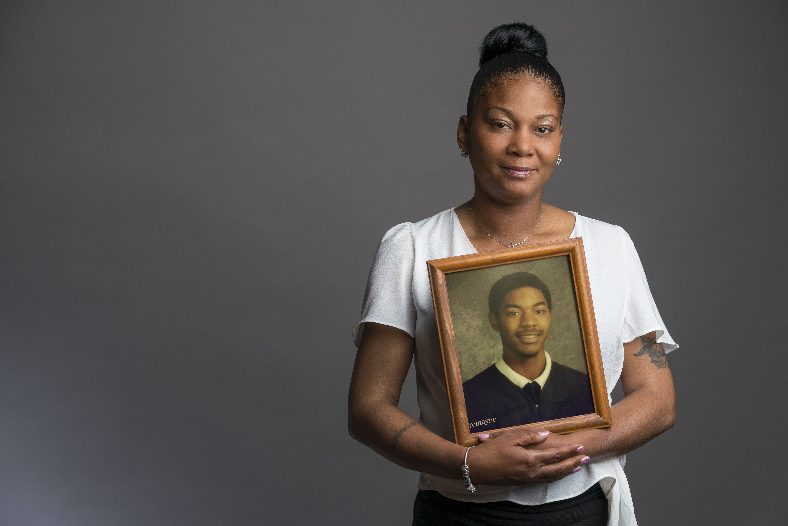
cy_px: 263
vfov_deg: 16.1
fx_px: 1861
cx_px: 394
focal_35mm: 85
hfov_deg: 23.9
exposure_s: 1/160
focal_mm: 85
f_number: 5
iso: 200
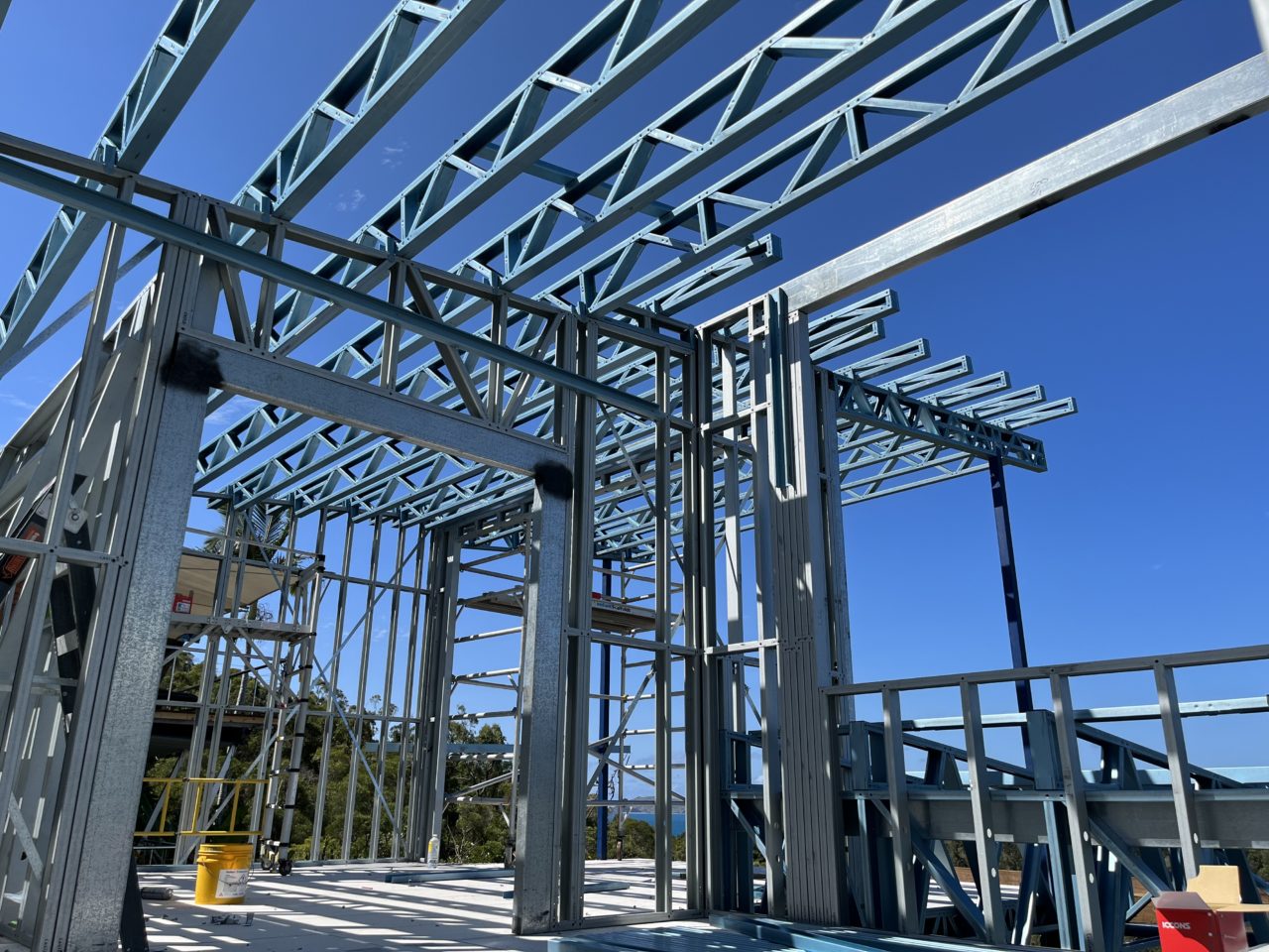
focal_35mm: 26
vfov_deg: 53.1
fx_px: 953
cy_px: 476
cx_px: 634
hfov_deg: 67.3
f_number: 1.6
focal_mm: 5.1
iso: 50
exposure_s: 1/3876
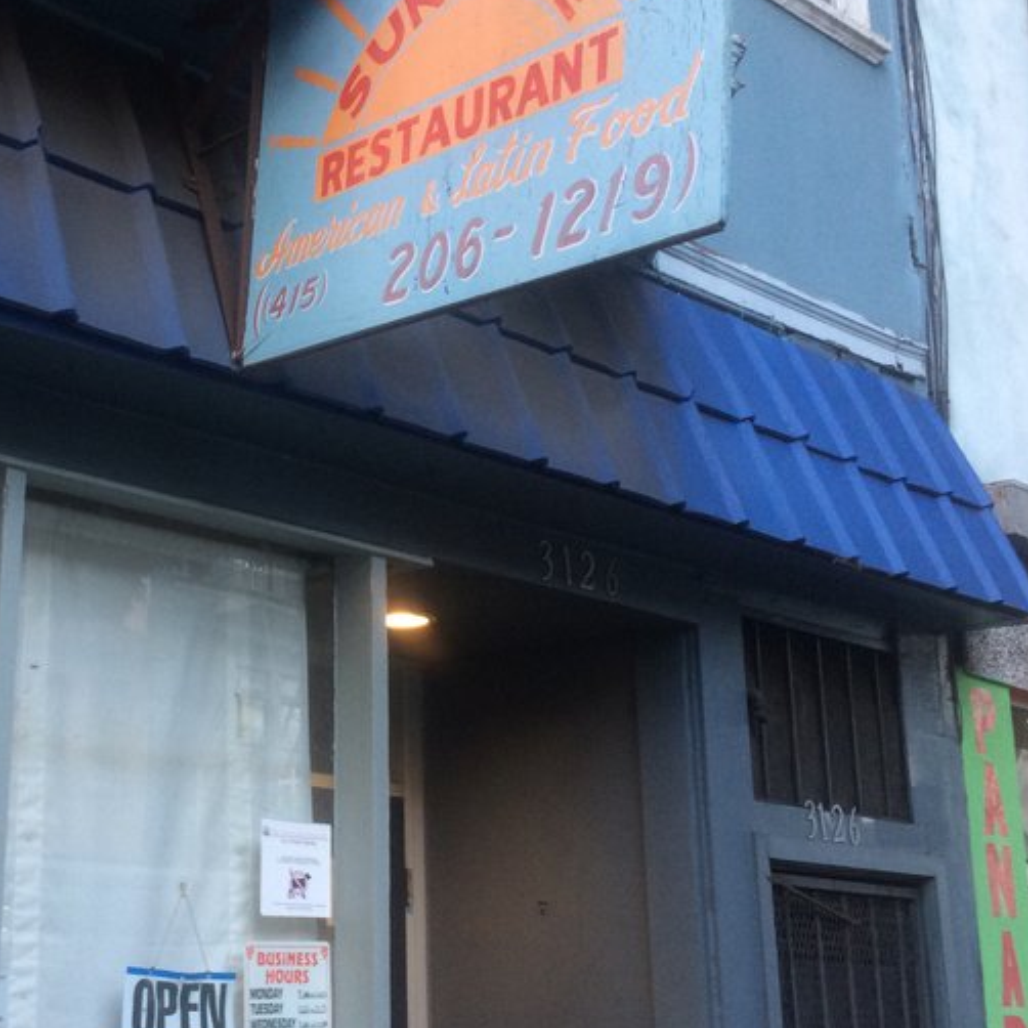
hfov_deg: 33.6
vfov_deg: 34.7
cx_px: 197
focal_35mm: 49
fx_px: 1646
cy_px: 508
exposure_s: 1/30
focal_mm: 4.15
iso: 100
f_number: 2.2
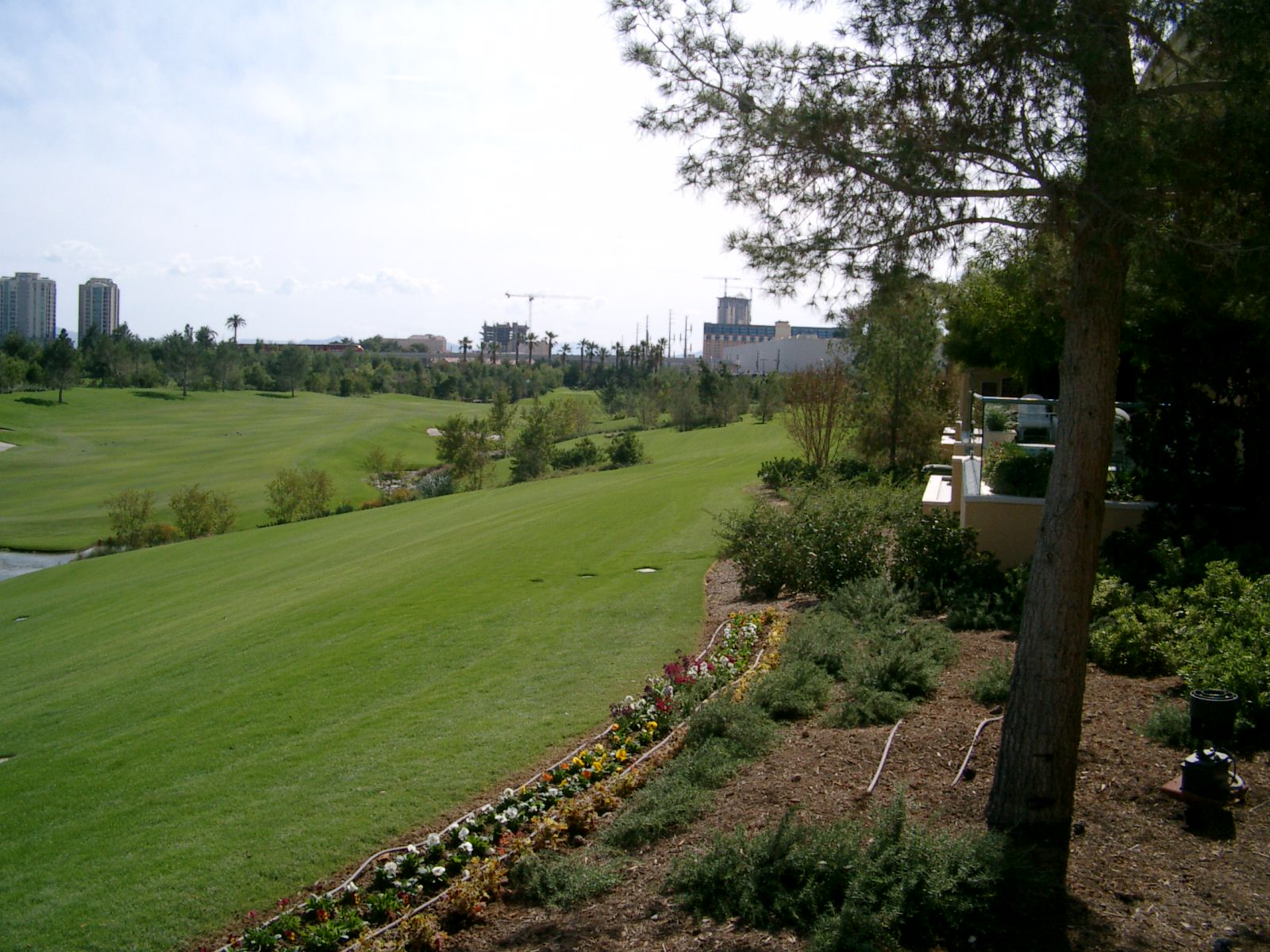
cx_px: 635
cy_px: 476
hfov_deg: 50.1
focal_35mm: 37
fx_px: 1357
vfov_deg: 38.7
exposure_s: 1/1250
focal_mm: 7.6
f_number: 5
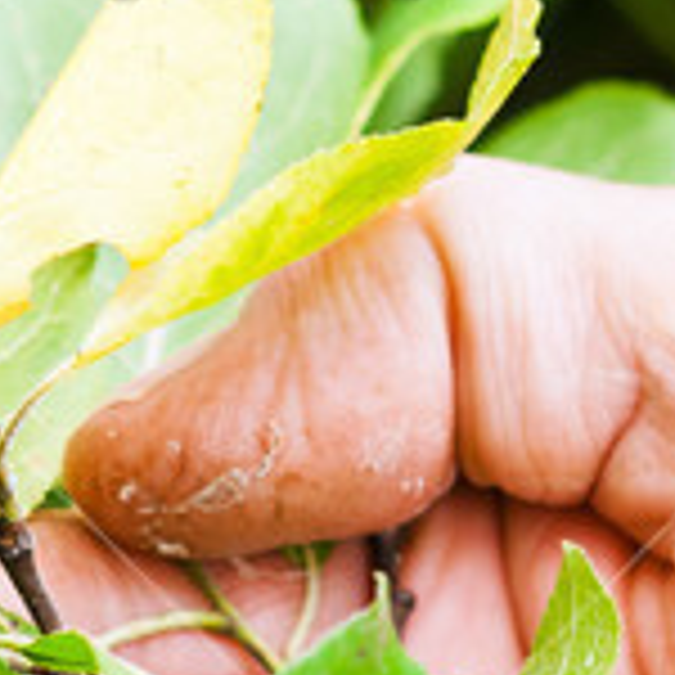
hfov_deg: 3.6
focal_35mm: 492
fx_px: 10854
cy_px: 821
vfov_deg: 3.6
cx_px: 380
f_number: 5
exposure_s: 1/100
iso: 200
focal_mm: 85
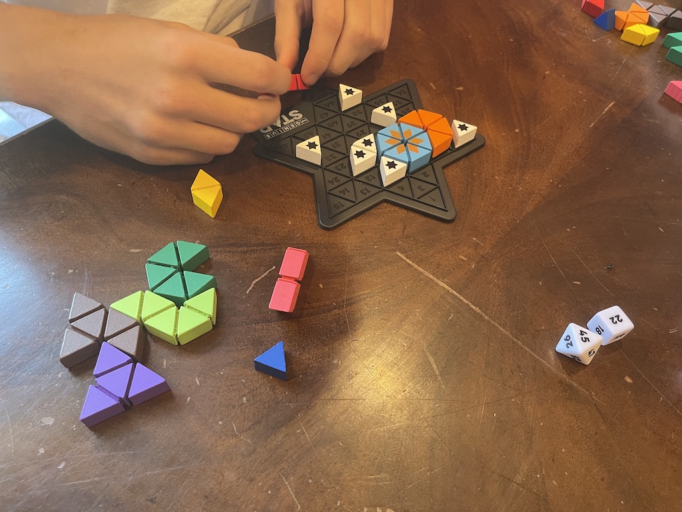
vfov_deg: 53.1
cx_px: 341
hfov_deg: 67.3
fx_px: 512
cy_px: 256
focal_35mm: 26
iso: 320
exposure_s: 1/60
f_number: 1.6
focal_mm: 5.1
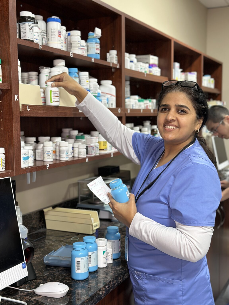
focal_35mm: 48
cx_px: 114
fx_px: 423
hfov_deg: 30.3
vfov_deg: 39.7
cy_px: 152
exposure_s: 1/60
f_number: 1.78
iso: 160
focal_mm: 6.86
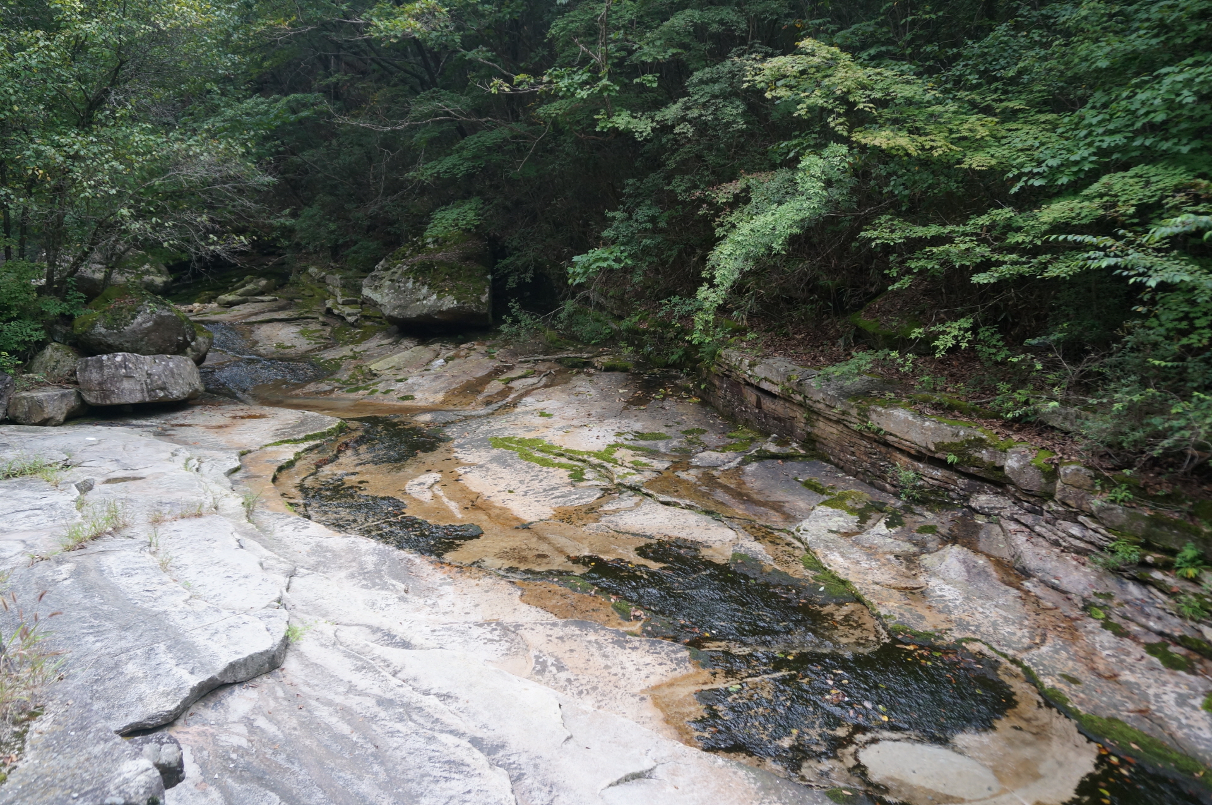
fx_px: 857
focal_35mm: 26
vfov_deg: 50.3
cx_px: 606
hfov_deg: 70.5
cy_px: 402
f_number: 4
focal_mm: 17
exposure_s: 1/160
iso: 500
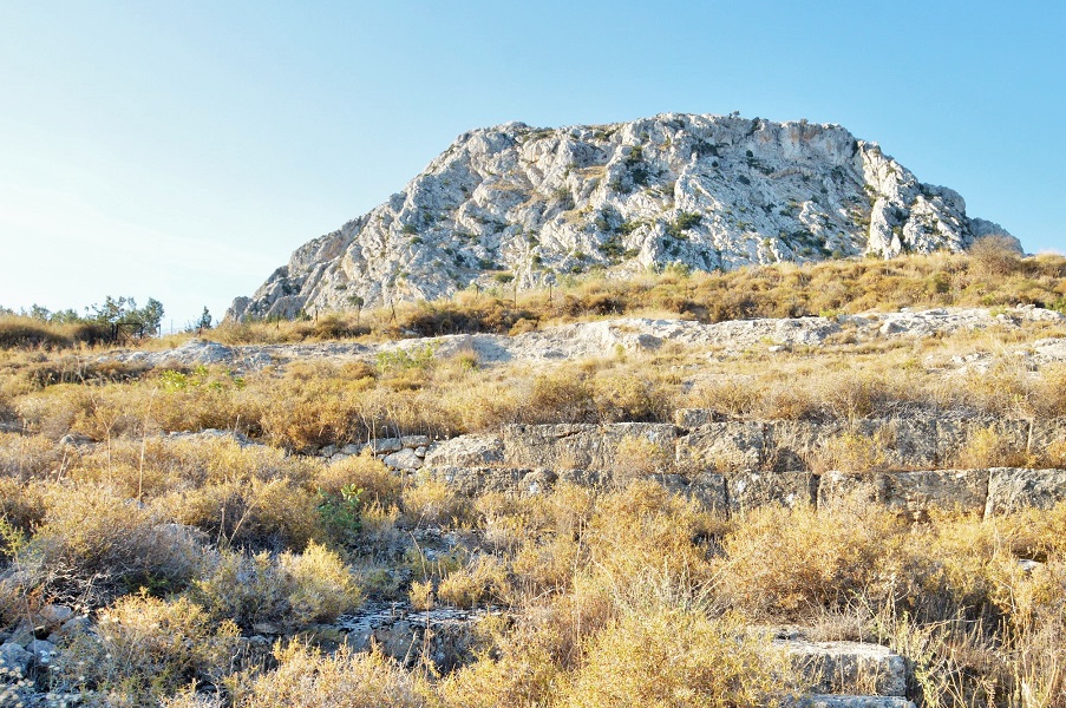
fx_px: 1597
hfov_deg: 36.7
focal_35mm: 54
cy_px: 529
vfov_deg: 24.7
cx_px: 668
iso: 400
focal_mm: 24
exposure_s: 1/125
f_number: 14
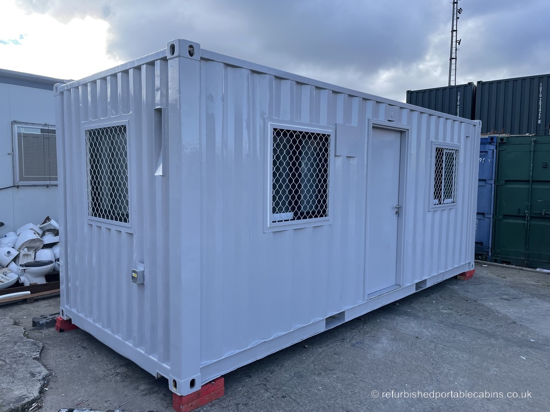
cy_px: 206
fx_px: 413
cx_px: 275
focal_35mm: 26
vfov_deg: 53.1
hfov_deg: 67.3
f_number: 1.6
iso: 32
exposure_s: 1/842
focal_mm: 4.2
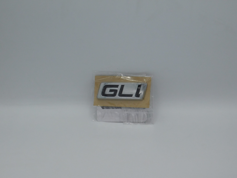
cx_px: 118
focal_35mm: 80
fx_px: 548
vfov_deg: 18.4
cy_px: 89
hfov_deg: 24.4
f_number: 4.4
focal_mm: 14.2
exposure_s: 1/800
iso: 125
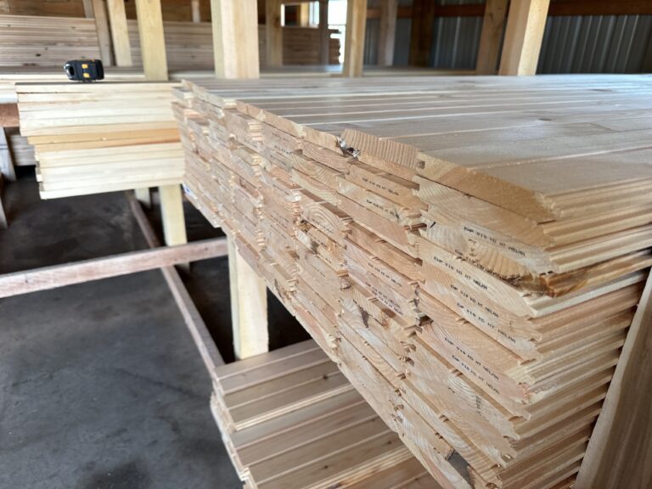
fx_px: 452
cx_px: 326
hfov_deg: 71.6
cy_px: 244
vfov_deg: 56.8
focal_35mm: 24
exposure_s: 1/121
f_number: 1.78
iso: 125
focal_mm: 6.76
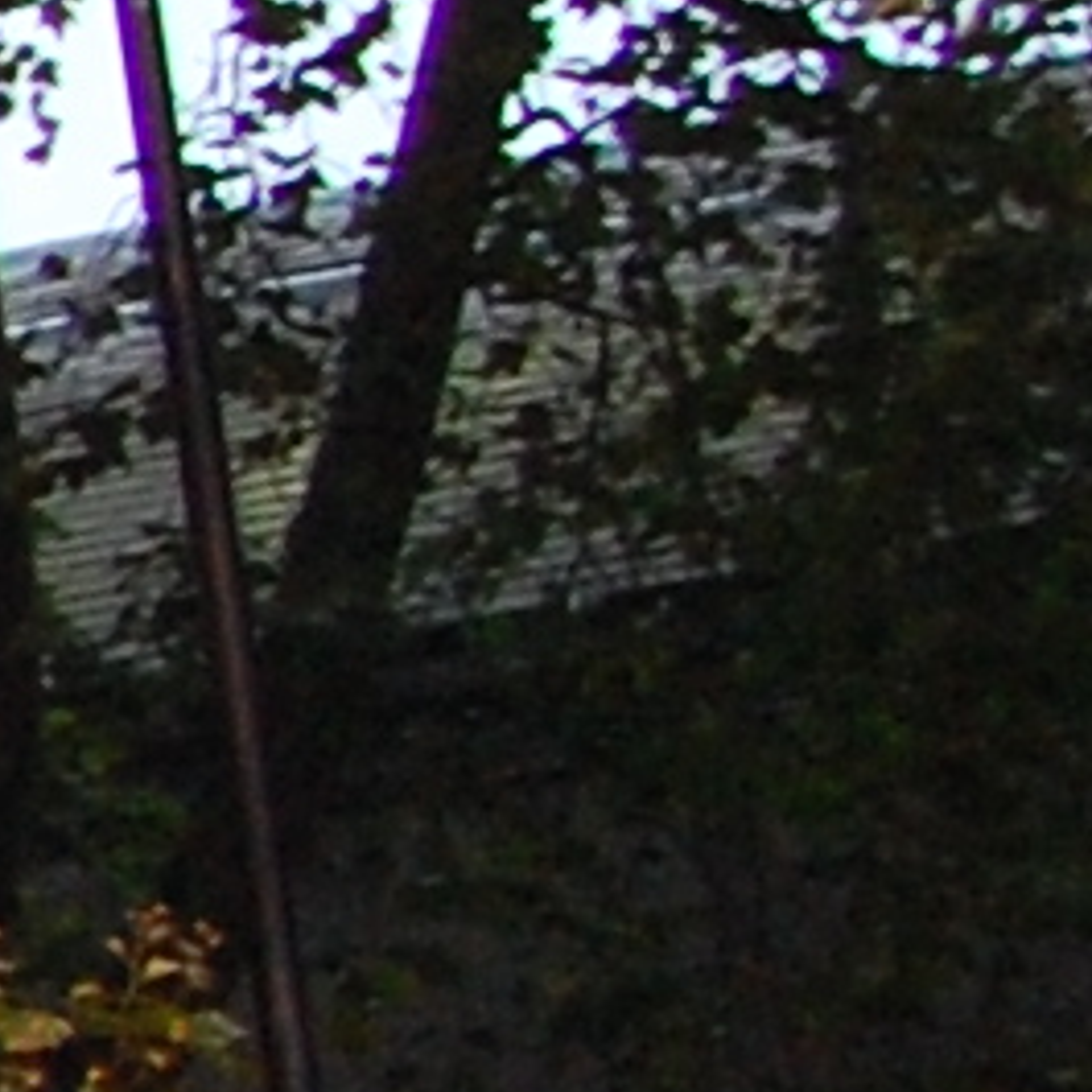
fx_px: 9279
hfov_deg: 4.9
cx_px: -5056
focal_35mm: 260
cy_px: 989
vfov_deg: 6.7
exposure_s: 1/13
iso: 800
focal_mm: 18
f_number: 6.3
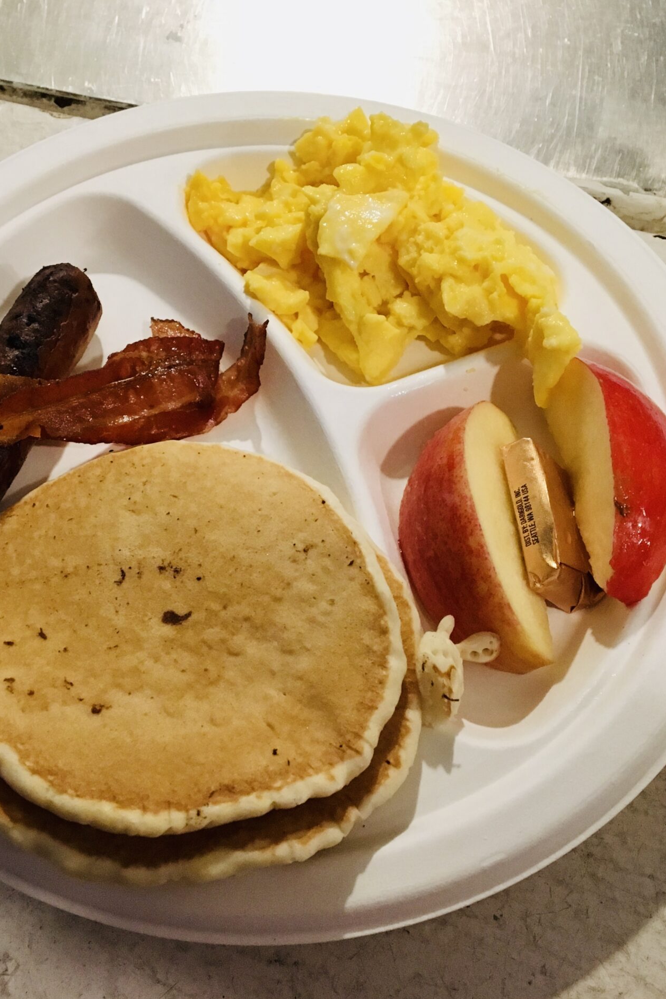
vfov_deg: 47.4
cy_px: 492
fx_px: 1137
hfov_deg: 32.5
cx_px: 261
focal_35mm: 41
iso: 200
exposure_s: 1/17
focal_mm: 4.15
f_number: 2.2
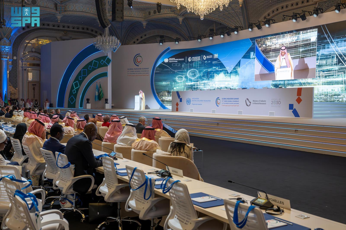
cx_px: 173
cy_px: 115
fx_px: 394
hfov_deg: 47.4
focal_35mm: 41
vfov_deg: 32.6
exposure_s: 1/160
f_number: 4.5
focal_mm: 41
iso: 1250
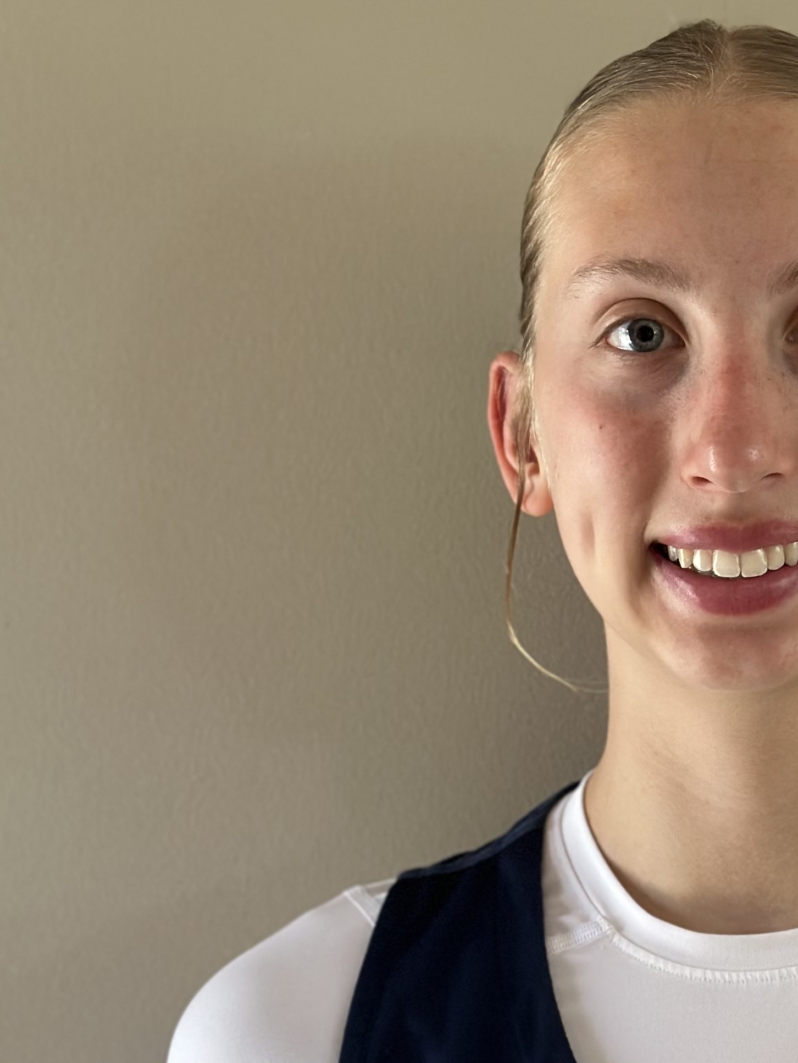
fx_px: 3073
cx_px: 778
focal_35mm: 100
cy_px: 814
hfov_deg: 14.6
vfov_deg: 19.5
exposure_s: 1/60
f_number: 1.78
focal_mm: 6.86
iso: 320
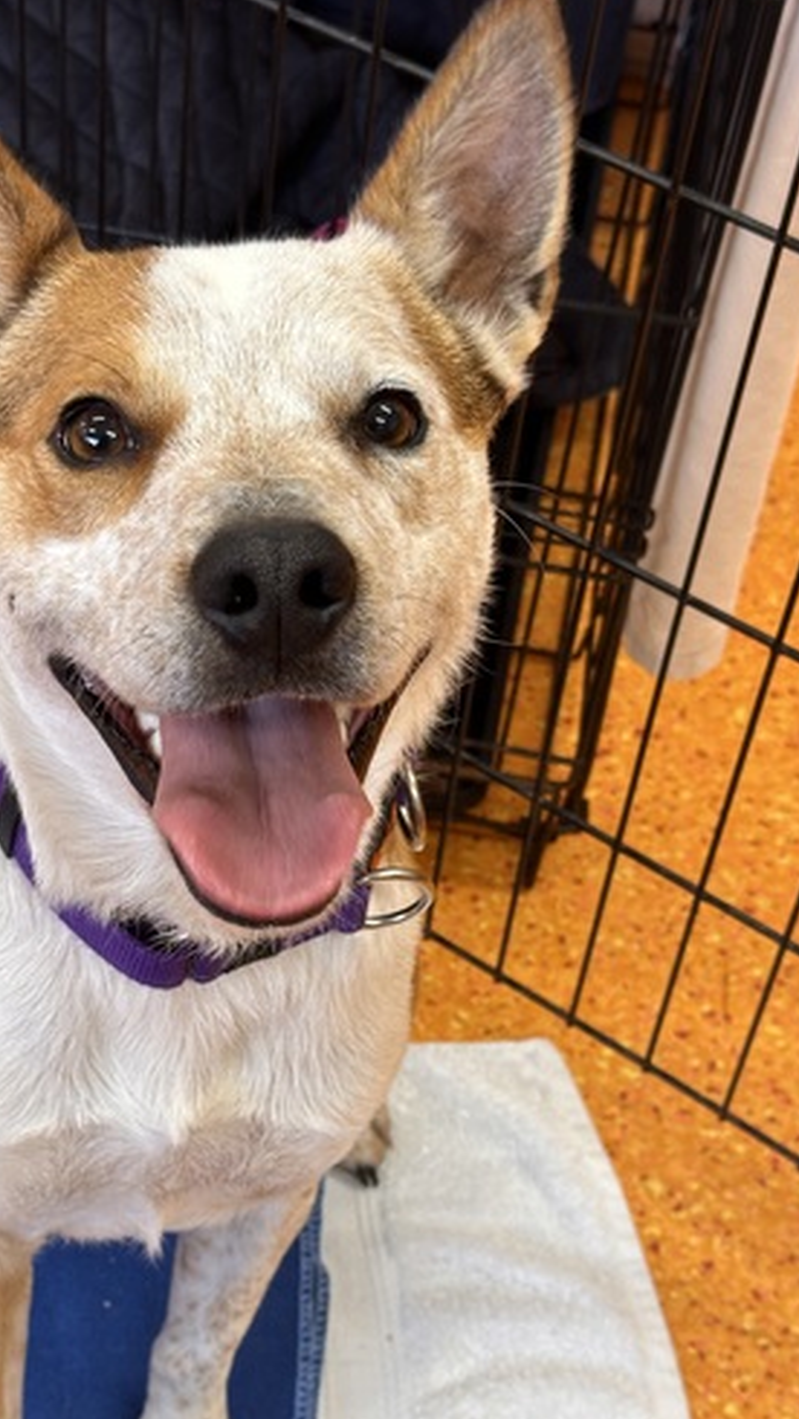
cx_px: 168
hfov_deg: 18.7
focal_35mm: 64
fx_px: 2408
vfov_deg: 32.8
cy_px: 828
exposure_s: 1/50
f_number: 1.78
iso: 64
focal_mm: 6.86
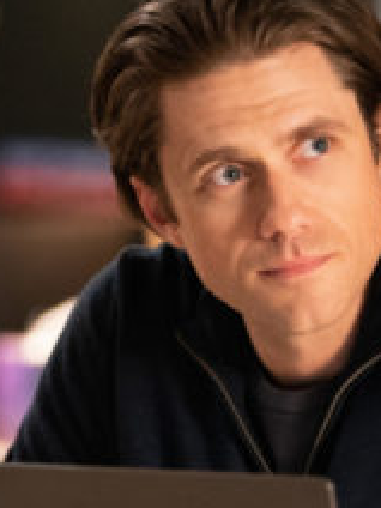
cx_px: 158
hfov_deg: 2.6
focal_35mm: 582
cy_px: 453
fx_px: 8541
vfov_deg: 3.4
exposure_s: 1/200
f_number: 2.8
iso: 4000
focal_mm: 167
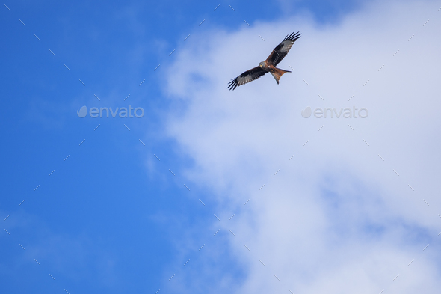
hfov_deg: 6.9
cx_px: 220
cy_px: 147
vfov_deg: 4.6
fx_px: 3674
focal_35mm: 300
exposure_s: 1/640
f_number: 4
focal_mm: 200
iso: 100
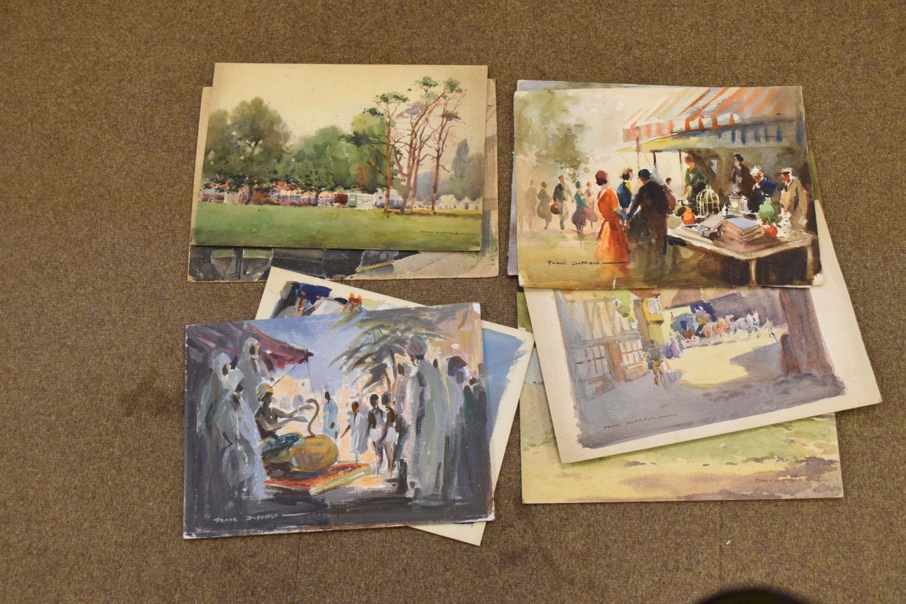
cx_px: 453
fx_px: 906
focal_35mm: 36
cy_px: 302
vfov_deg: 36.9
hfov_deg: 53.1
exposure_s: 1/100
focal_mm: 24
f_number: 5
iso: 3200
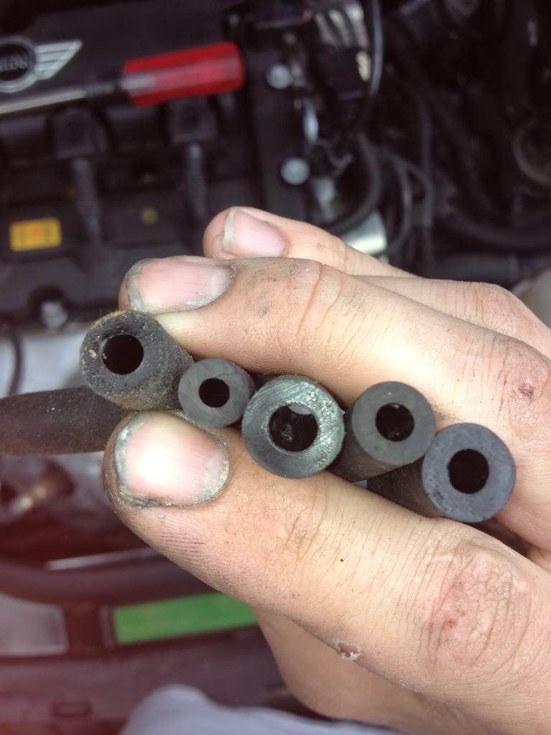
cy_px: 368
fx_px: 743
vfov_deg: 52.6
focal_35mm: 35
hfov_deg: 40.7
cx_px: 276
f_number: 2.4
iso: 64
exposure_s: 1/264
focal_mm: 4.3
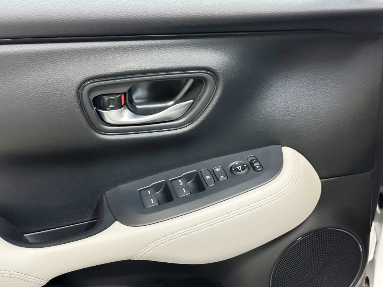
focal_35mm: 48
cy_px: 144
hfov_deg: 39.7
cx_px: 192
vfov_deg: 30.3
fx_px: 531
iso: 640
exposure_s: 1/30
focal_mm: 6.86
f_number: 1.78
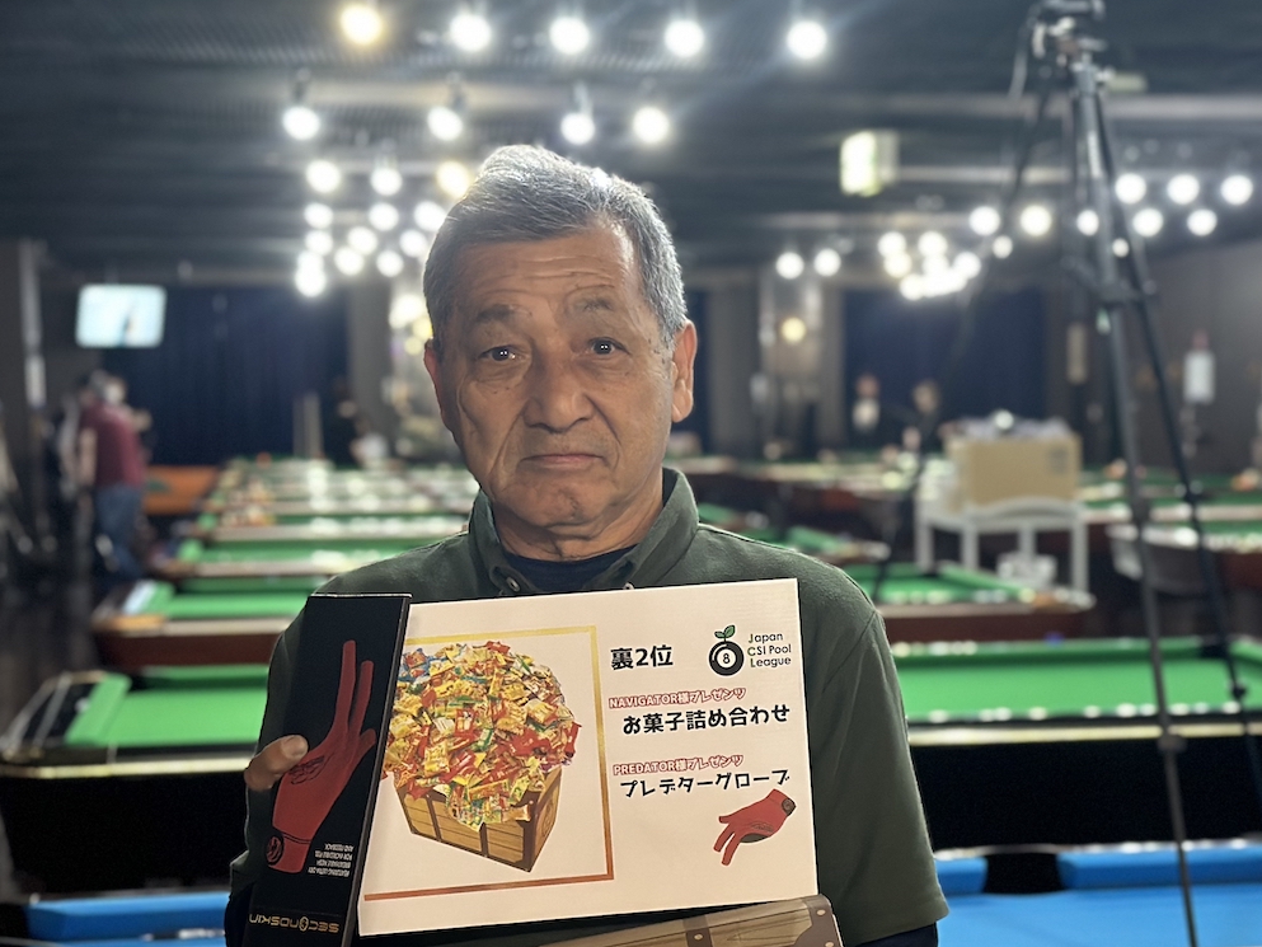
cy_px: 653
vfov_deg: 18.8
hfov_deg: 24.8
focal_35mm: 78
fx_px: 2844
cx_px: 918
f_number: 1.78
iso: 320
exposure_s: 1/50
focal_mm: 6.86
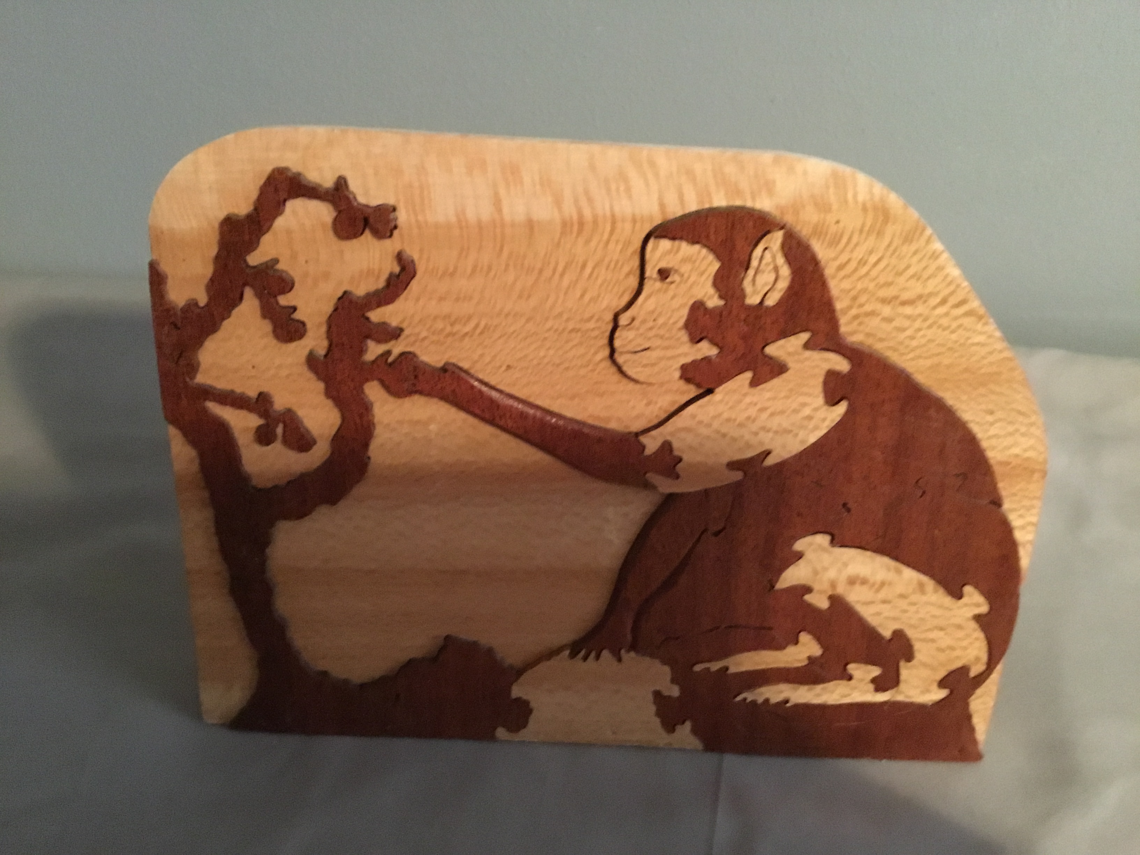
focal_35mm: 31
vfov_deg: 45.4
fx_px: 1021
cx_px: 570
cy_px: 428
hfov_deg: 58.4
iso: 640
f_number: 2.4
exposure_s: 1/15
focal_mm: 3.3
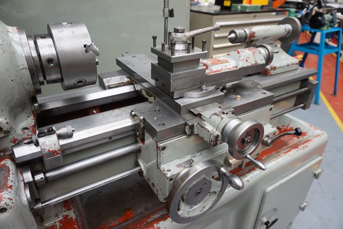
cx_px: 172
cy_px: 114
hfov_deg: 73.7
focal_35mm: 24
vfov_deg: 53.1
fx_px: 229
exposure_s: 1/160
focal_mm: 16
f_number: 4
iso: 500
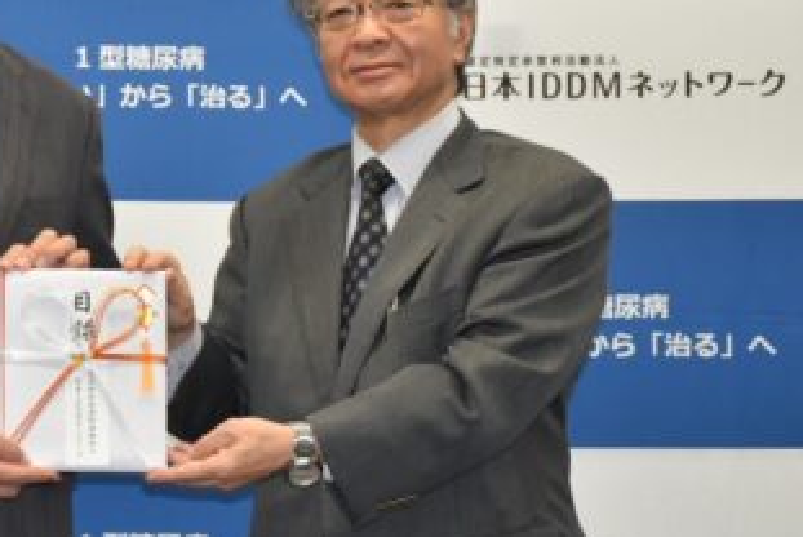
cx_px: -88
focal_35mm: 135
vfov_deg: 10.2
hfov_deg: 14.8
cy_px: 205
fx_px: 3014
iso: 800
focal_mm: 40
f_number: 5
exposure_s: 1/100
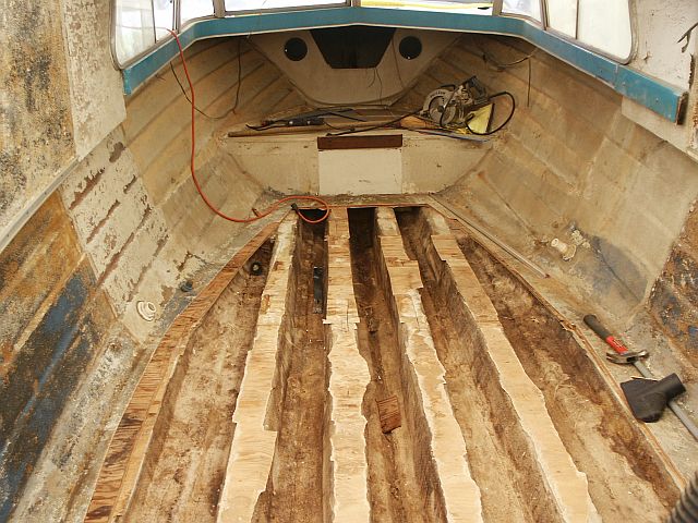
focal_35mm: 37
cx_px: 349
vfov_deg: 38.7
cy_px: 262
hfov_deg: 50.1
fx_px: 746
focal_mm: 7.79
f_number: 3
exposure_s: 1/45
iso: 64
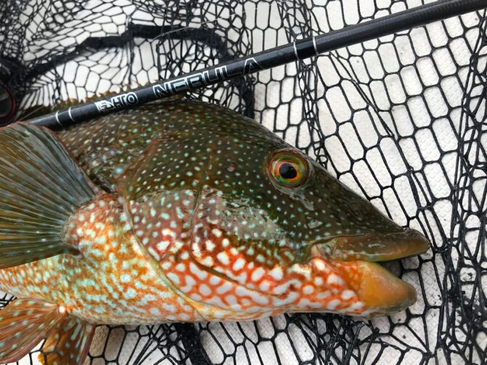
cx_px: 244
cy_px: 182
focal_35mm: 28
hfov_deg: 63.4
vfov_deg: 49.8
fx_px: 394
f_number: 1.8
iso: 20
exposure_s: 1/141
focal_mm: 3.99
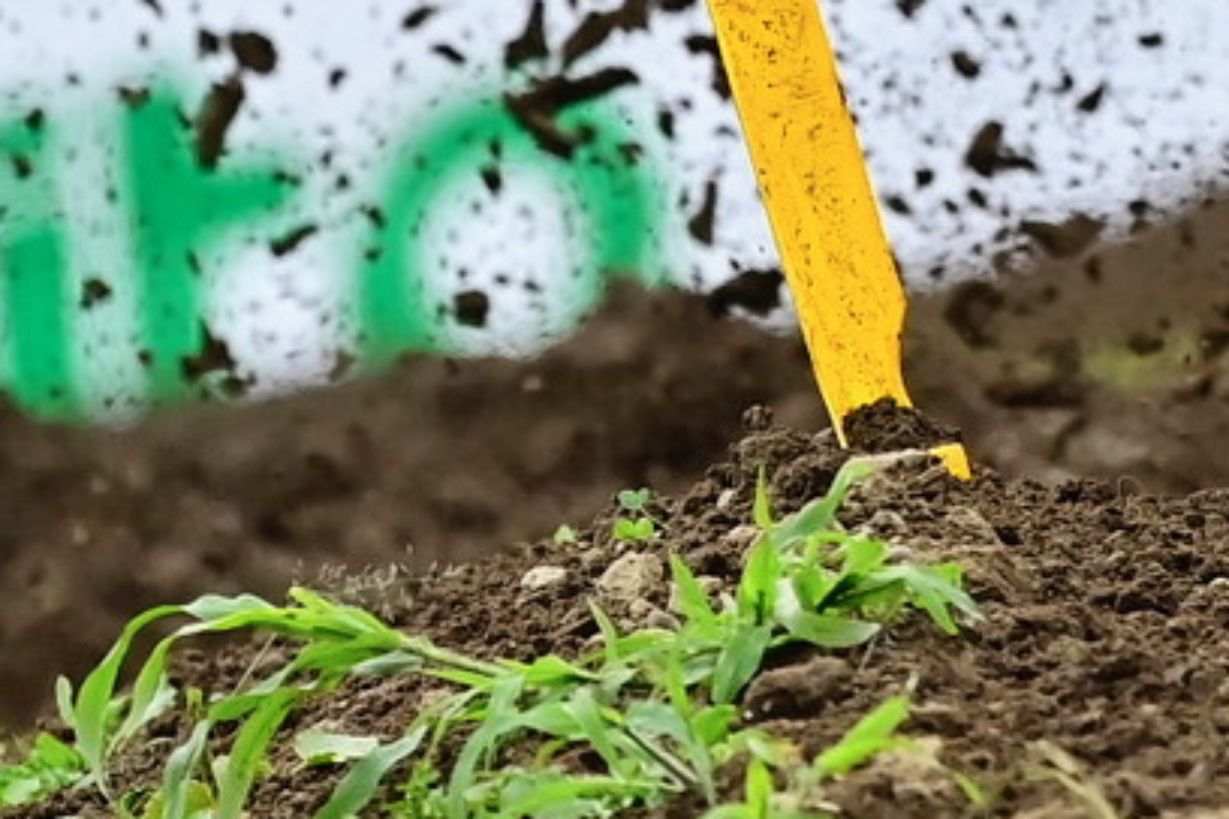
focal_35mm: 1695
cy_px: -565
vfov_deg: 0.8
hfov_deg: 1.2
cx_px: 1890
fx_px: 57861
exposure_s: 1/1250
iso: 900
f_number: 4
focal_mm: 300
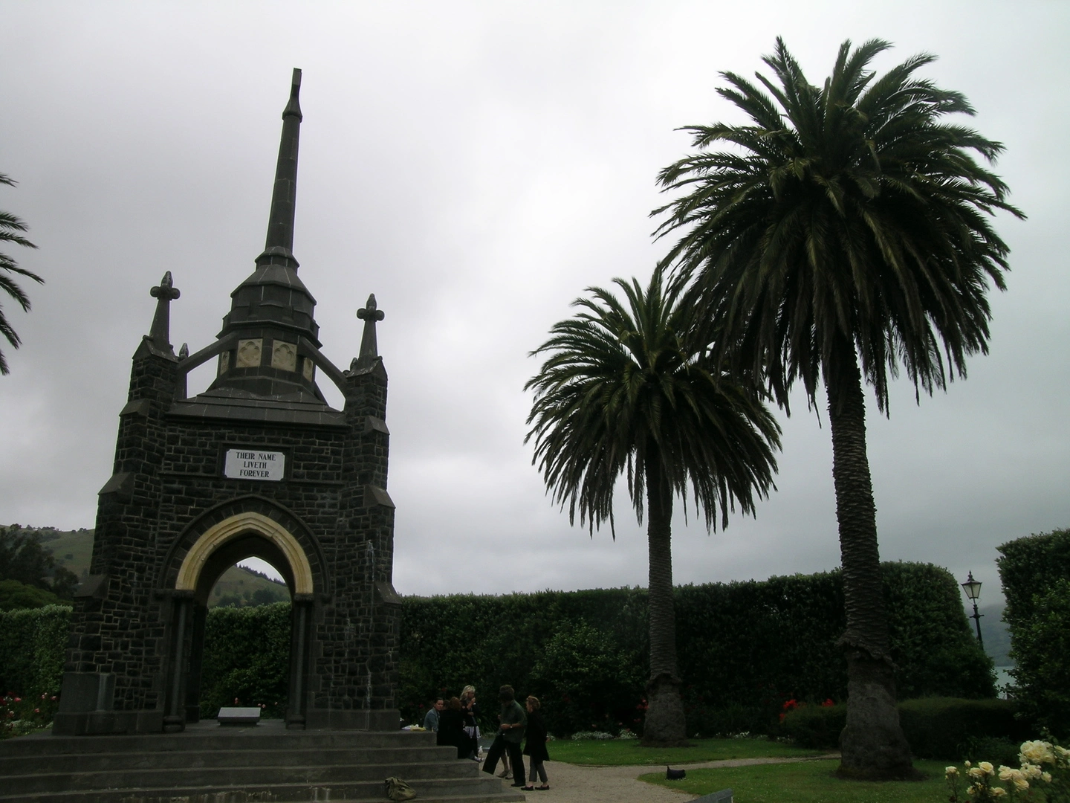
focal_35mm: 28
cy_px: 402
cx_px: 535
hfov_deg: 63.4
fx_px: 865
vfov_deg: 49.7
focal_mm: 5.8
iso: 50
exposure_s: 1/227
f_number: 7.1
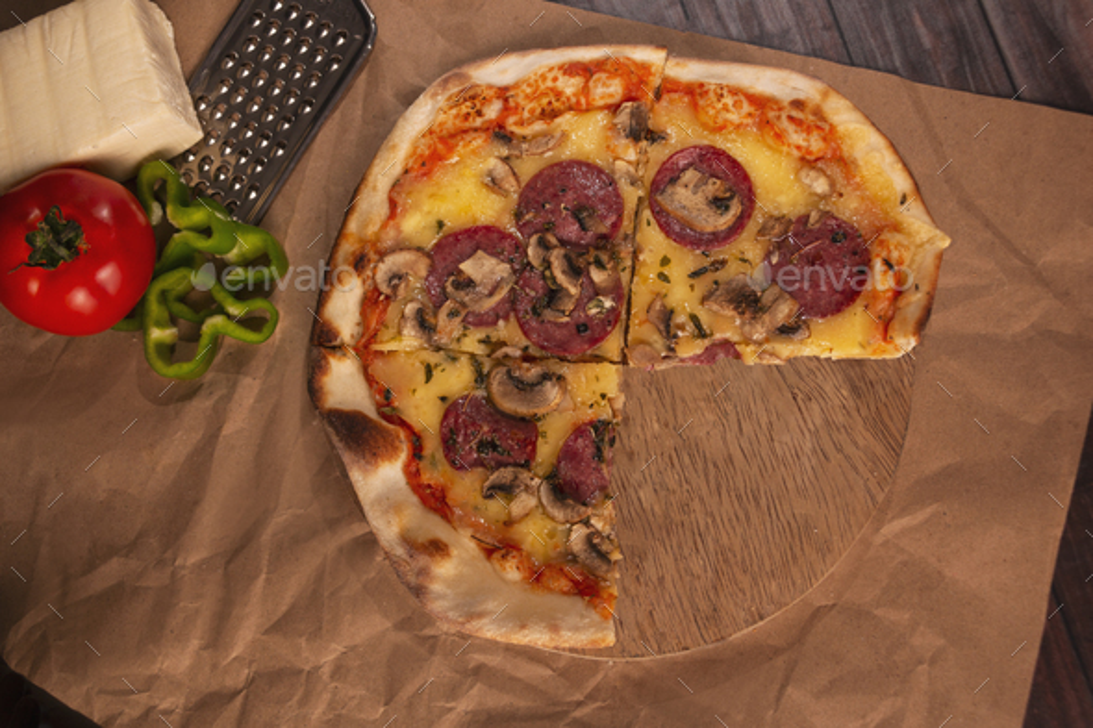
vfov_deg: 25.7
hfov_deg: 37.9
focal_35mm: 52
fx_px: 1593
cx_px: 546
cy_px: 364
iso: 100
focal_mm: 35
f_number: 6.3
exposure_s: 1/125
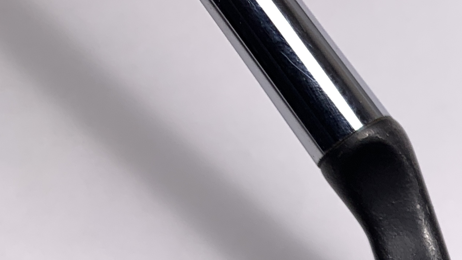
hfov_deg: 20.2
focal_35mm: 90
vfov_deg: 12.7
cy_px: 396
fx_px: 1103
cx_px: 700
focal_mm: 4.25
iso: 25
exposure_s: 1/237
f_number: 1.8
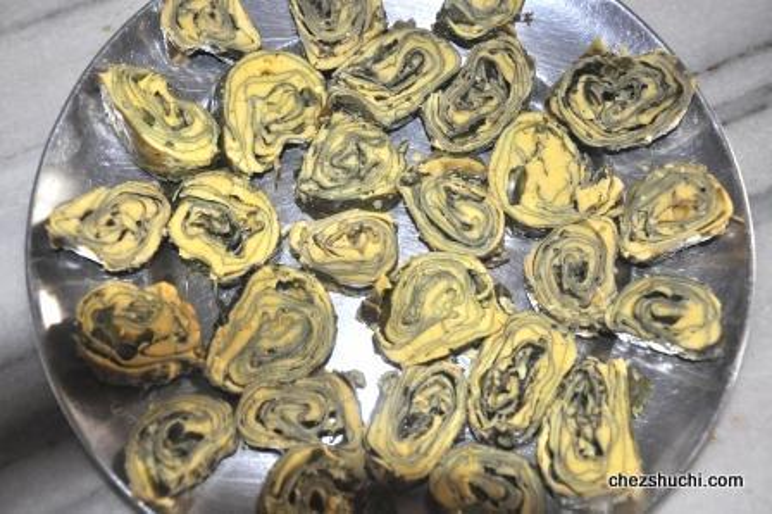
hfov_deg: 49.6
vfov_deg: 34.2
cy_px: 257
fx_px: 836
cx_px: 386
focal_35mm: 39
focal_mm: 26
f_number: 4.5
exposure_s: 1/60
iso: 1000
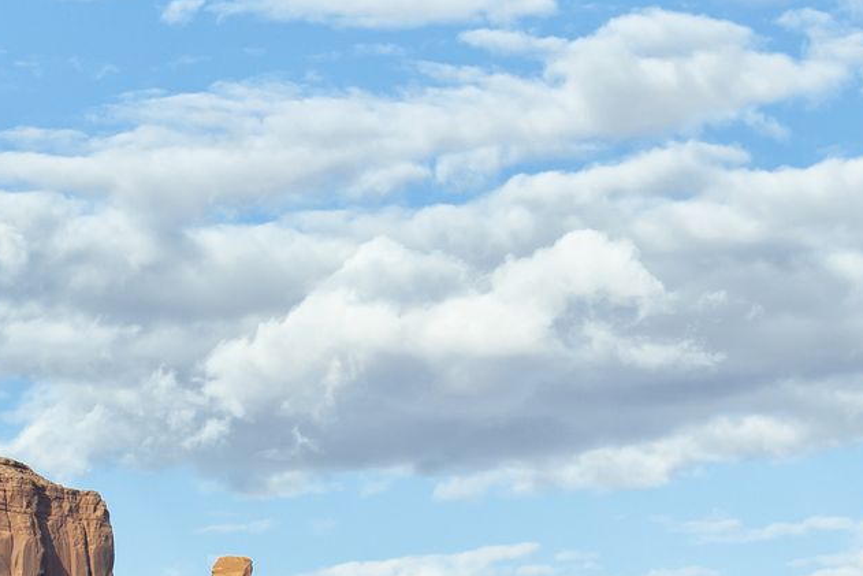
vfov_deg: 6.4
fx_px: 5107
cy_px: 776
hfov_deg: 9.7
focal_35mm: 213
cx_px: 466
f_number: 9
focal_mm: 70
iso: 400
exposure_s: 1/640
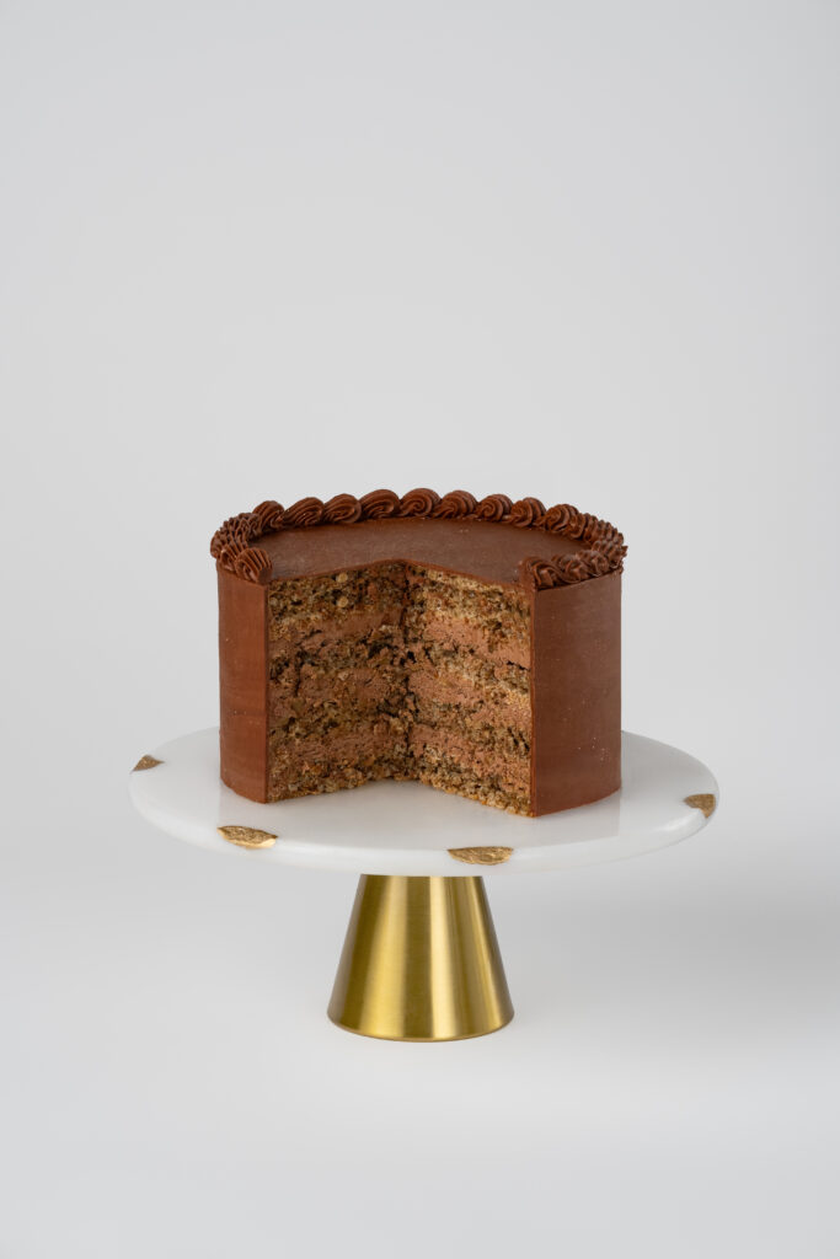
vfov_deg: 13.5
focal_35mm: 152
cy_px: 630
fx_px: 5318
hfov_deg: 9.0
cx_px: 420
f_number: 13
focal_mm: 152
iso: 640
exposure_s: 1/100
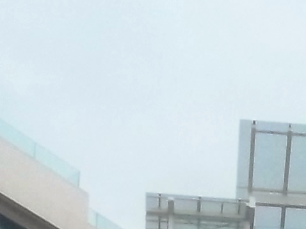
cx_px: 572
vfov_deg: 7.1
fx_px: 1705
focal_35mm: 193
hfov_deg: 9.7
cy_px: 591
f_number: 5.5
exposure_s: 1/500
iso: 80
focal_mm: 5.7
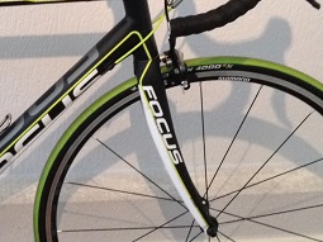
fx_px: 1026
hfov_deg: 17.3
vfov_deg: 13.4
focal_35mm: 110
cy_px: 117
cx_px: -32
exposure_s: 1/20
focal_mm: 4.28
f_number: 2.4
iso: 250
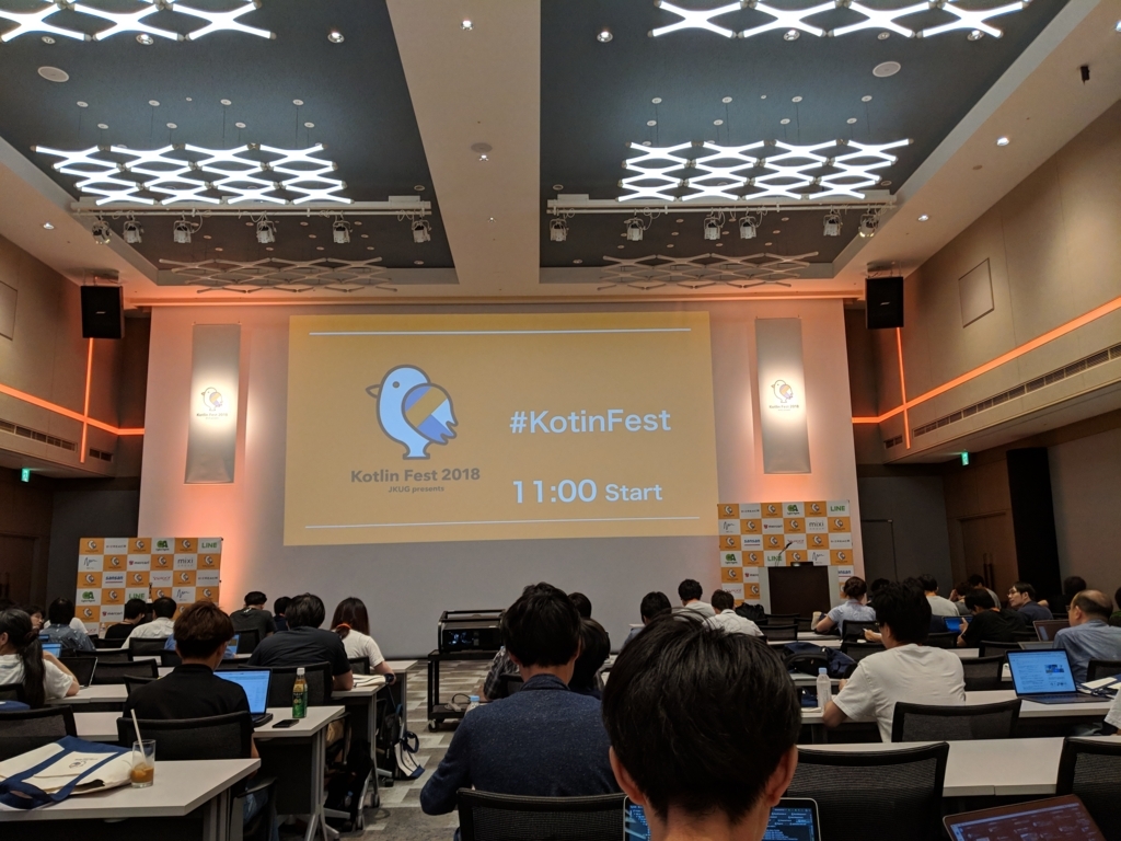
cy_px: 420
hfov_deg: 65.3
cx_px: 560
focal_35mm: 27
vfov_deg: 51.4
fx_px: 874
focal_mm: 4.44
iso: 91
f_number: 1.8
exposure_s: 1/120
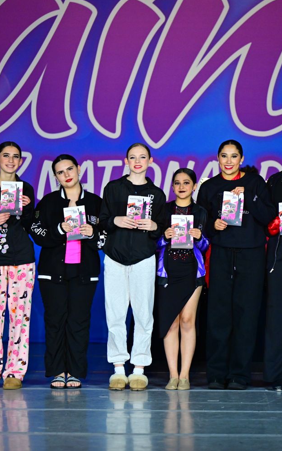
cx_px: 158
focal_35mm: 246
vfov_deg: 8.5
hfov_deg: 5.3
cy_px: 225
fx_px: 3026
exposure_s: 1/800
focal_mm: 160
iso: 2000
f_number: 2.8
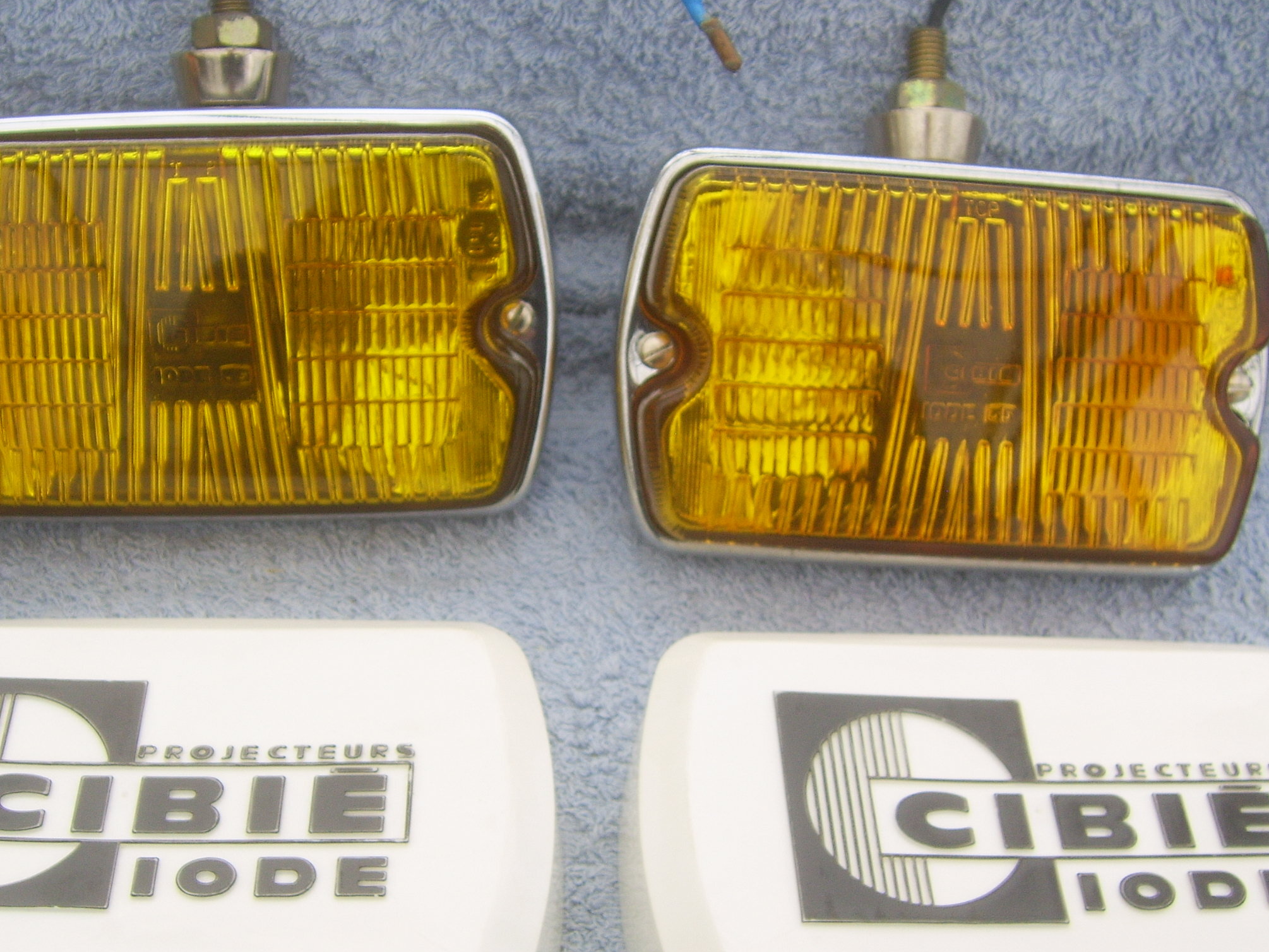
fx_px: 1797
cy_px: 526
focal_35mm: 49
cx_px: 596
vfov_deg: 29.7
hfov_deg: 38.9
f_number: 3.5
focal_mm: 7.8
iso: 50
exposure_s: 1/100
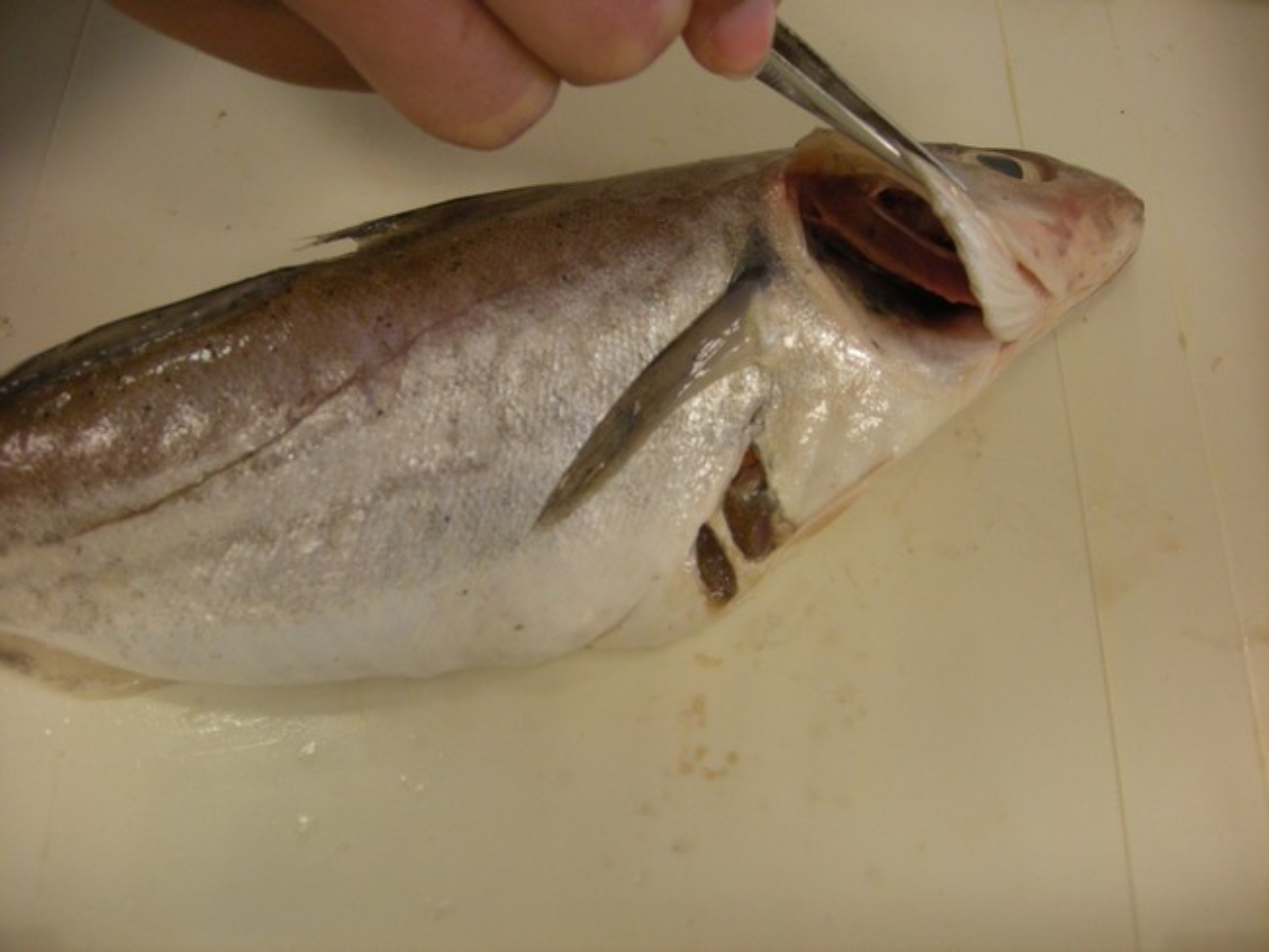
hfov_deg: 52.6
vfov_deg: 40.7
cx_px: 634
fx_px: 1283
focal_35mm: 35
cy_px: 476
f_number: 2.8
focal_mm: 5.7
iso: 202
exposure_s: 1/55.6
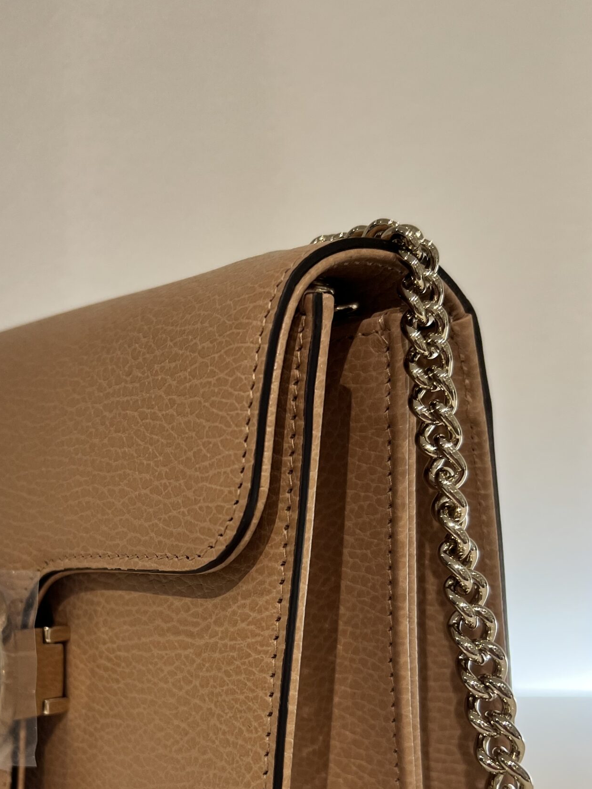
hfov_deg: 35.7
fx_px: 912
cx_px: 218
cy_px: 581
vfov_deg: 45.4
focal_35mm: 40
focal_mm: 5.7
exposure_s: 1/99
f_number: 1.5
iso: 80
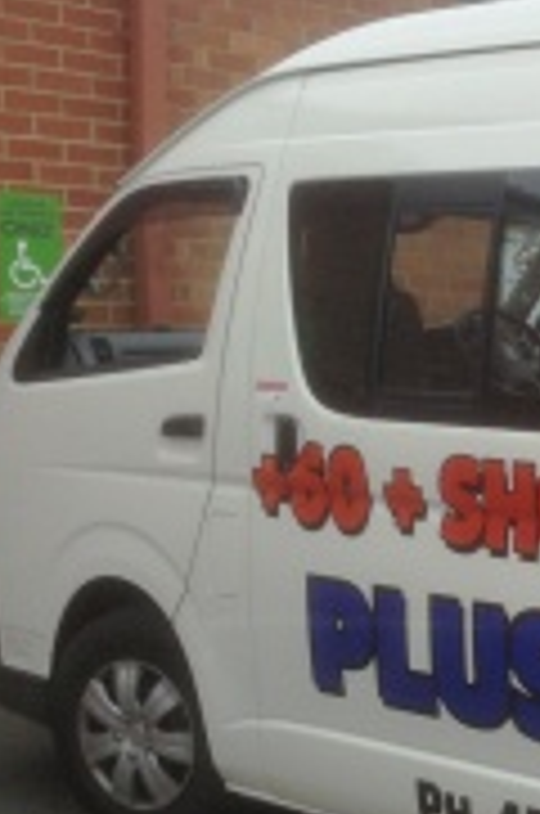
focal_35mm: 85
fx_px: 1920
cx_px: 963
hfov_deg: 14.2
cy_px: 519
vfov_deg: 23.9
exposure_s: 1/772
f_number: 2.4
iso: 32
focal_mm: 3.3
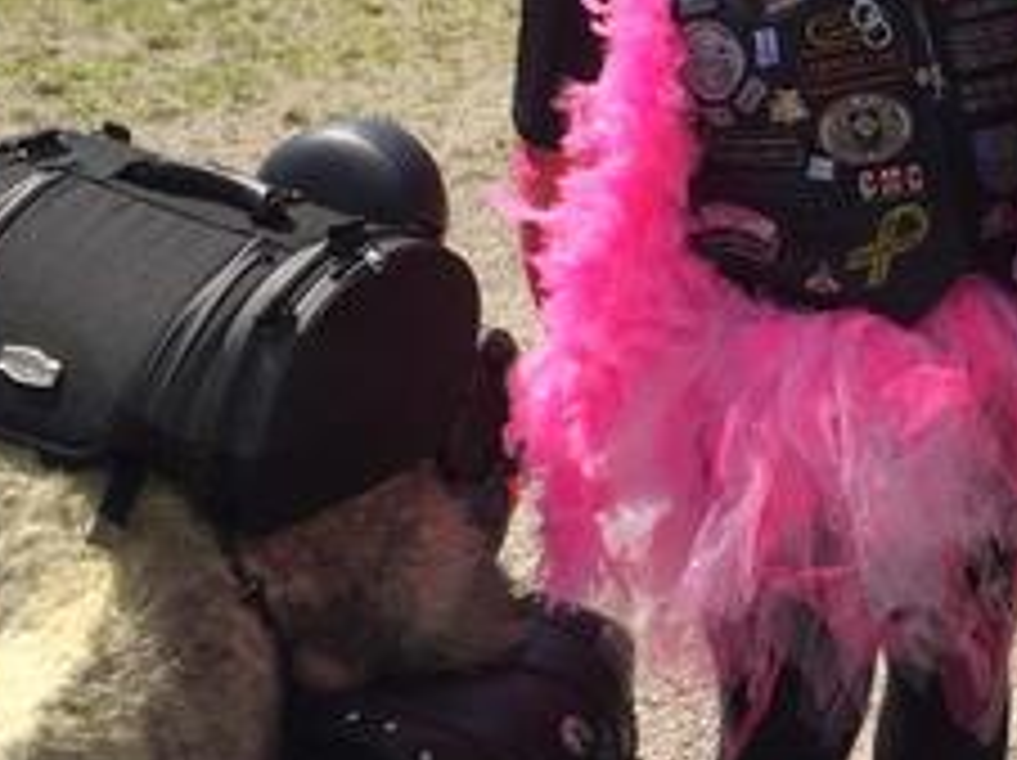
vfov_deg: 15.4
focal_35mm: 95
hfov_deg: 19.4
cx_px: 1238
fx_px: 2788
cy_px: 88
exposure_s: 1/1866
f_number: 2.2
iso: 32
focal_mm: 4.15
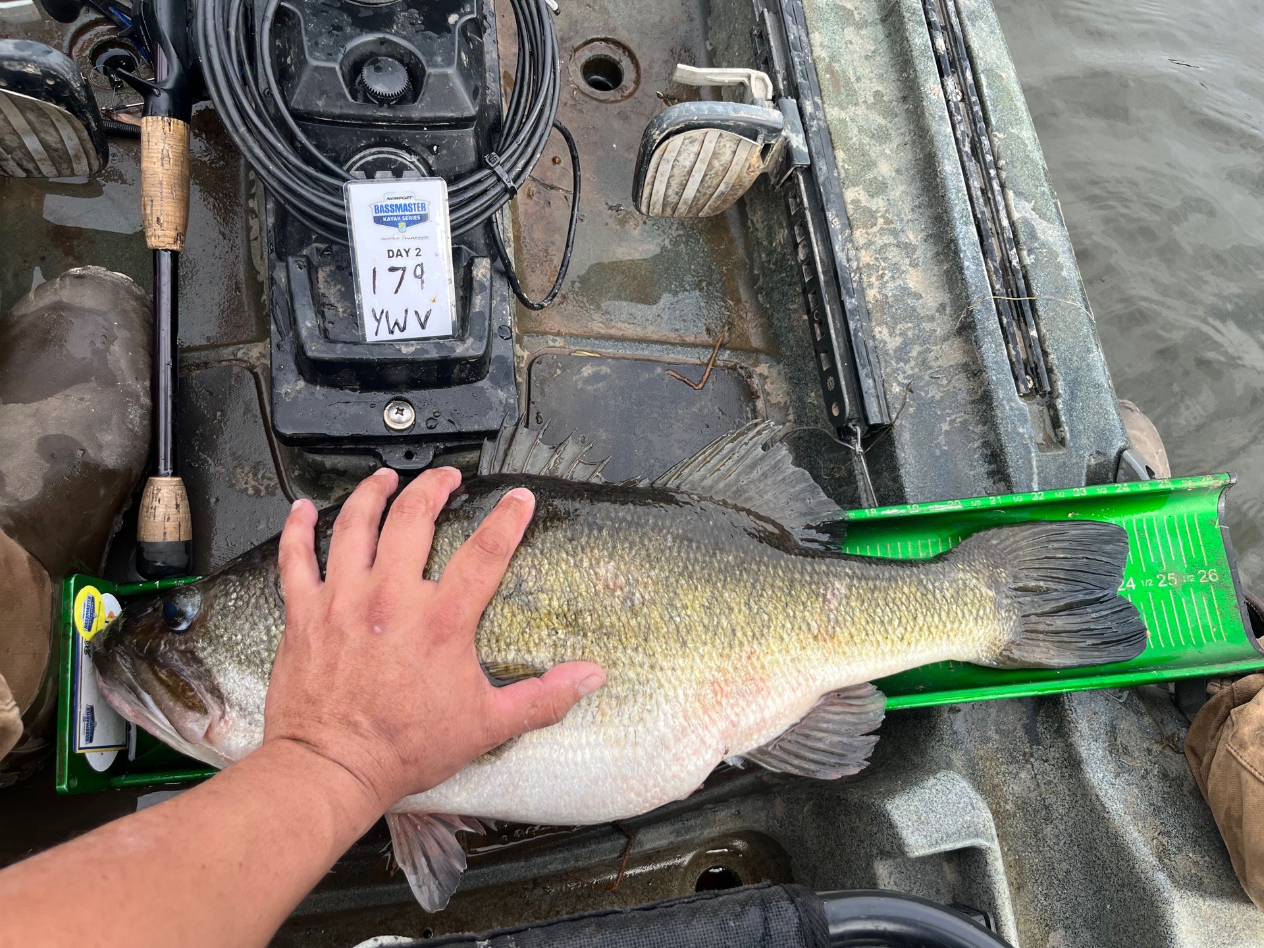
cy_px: 474
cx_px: 632
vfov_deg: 53.1
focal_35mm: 26
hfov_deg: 67.3
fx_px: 949
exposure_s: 1/816
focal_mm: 5.1
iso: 50
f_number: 1.6
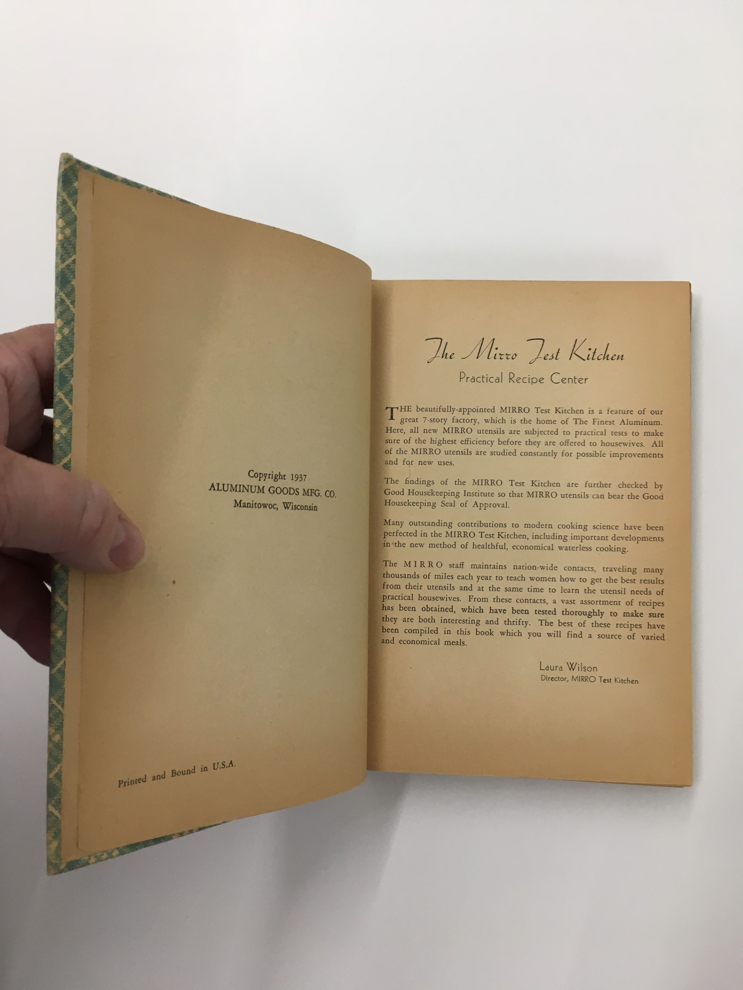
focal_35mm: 29
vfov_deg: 61.7
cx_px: 372
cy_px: 495
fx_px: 830
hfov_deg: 48.2
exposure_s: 1/30
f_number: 2.2
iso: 64
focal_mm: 4.15
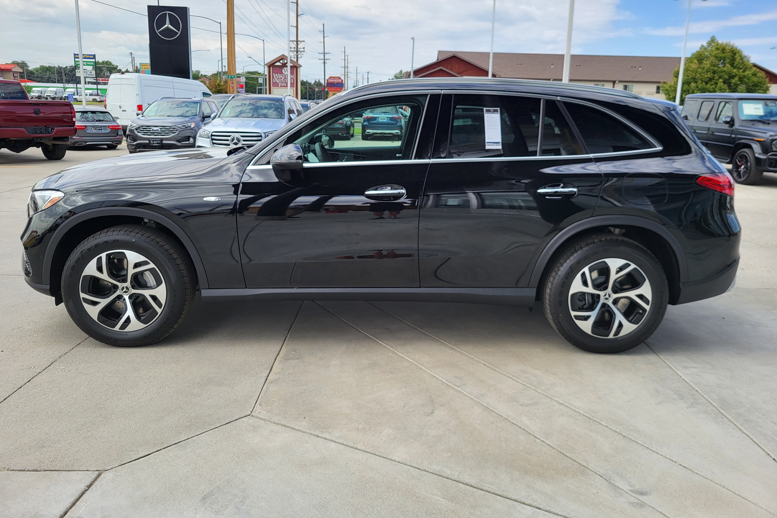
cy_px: 228
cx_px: 382
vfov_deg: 46.3
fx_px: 604
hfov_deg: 65.5
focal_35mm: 28
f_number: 1.8
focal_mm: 5.4
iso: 40
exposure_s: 1/1399
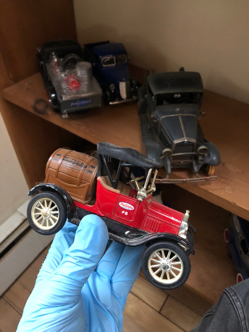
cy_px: 166
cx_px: 124
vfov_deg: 63.4
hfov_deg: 49.7
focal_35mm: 28
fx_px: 269
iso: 125
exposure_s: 1/4
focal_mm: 4
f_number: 1.8
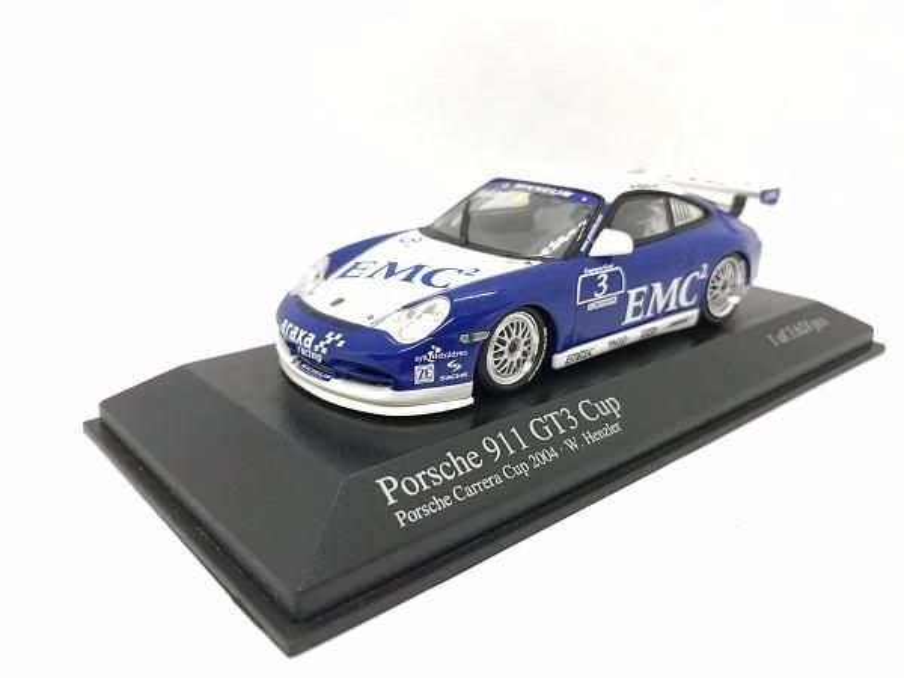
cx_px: 452
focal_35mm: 28
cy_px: 339
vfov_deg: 49.7
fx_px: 731
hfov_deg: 63.4
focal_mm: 3.99
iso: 32
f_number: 1.8
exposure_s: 1/33
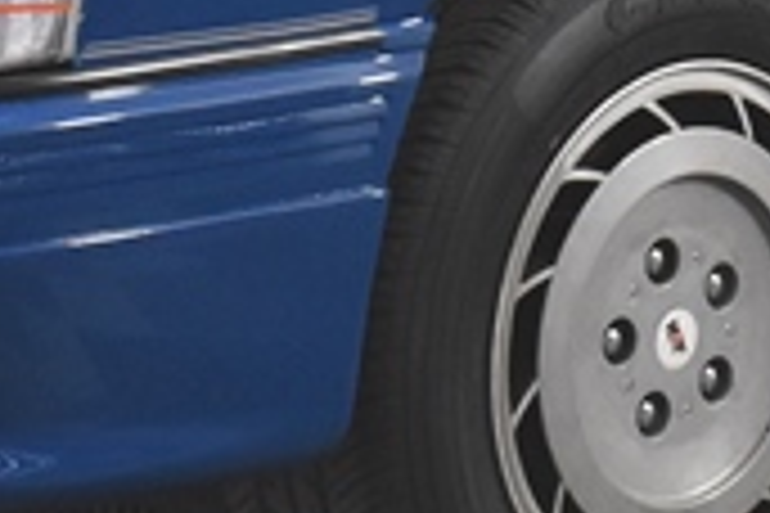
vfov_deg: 4.4
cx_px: 784
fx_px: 6715
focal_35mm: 314
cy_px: -178
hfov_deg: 6.5
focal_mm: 35
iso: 1600
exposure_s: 1/250
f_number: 8
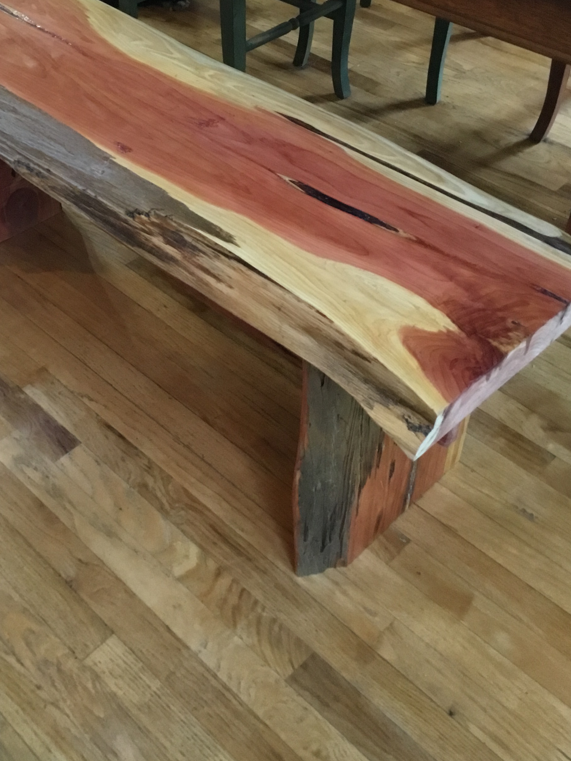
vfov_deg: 44.4
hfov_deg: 34.2
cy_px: 287
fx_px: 924
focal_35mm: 42
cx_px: 214
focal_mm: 3.3
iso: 200
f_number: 2.4
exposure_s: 1/15
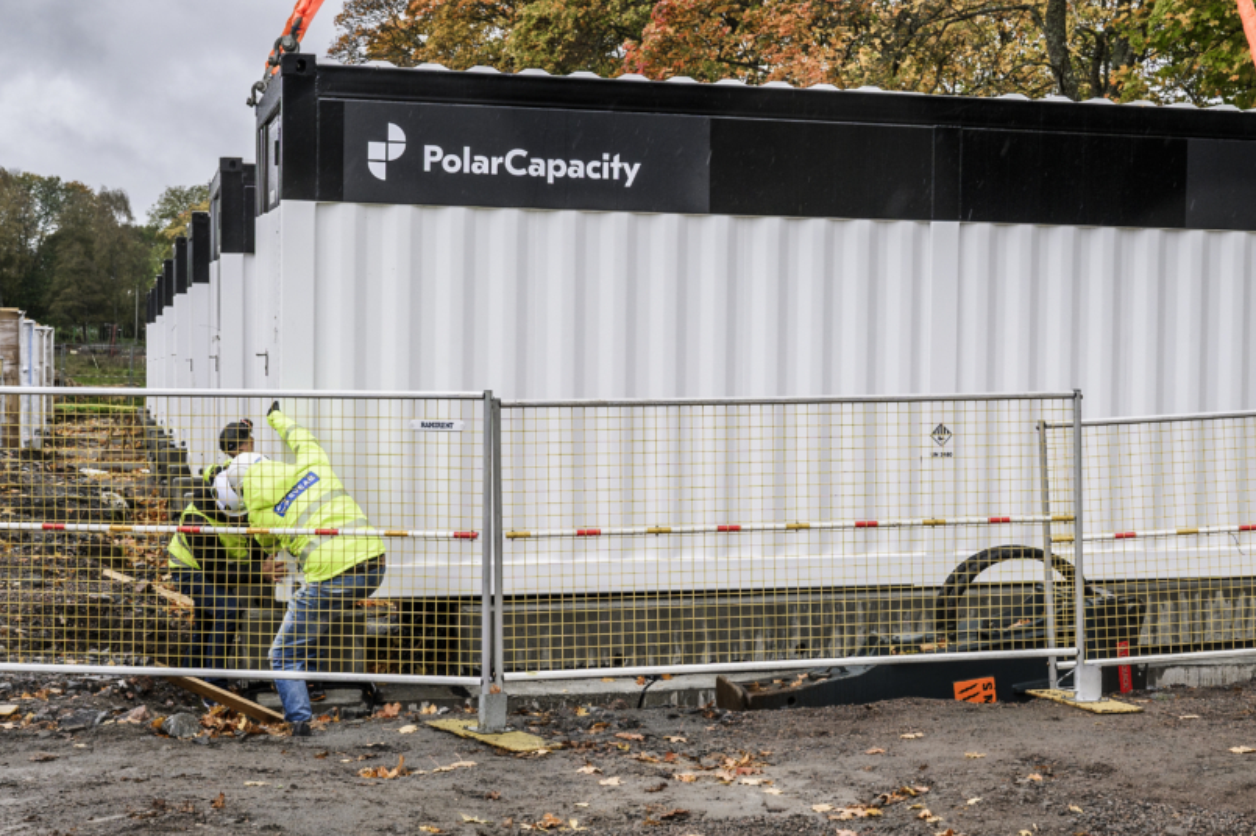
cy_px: 385
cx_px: 805
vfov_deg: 23.0
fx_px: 2057
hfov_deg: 33.7
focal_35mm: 59
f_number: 5.6
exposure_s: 1/250
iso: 400
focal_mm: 33
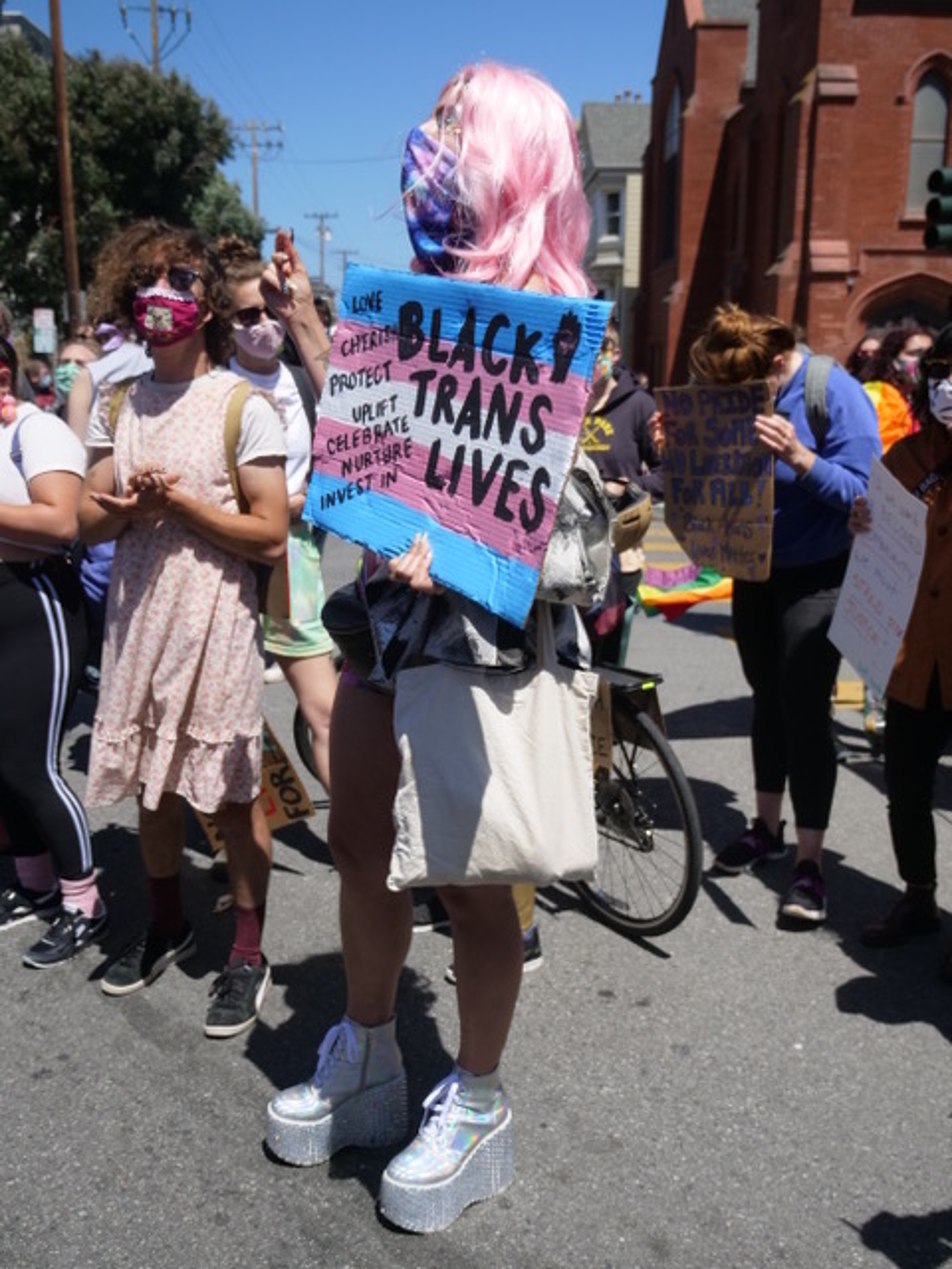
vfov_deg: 54.0
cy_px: 634
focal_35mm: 34
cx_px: 476
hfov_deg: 41.8
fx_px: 1247
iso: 400
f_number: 2.8
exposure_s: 1/8000
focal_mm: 17
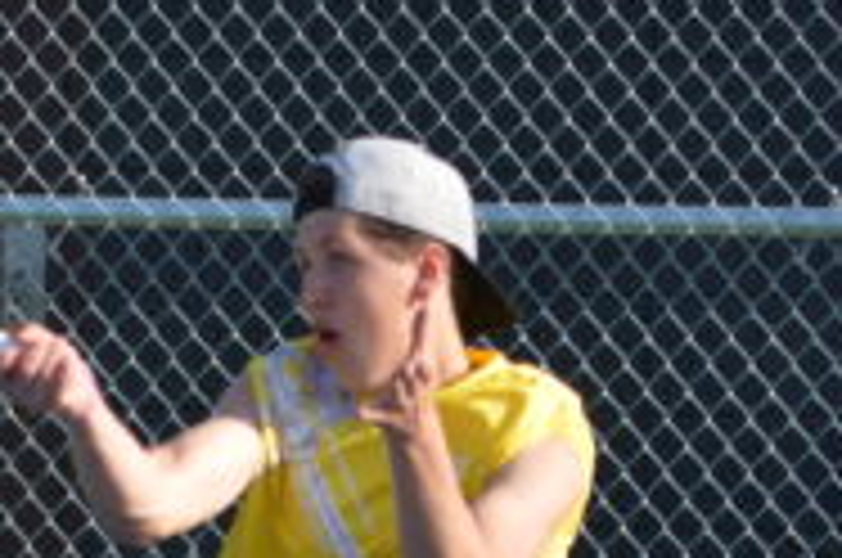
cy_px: 940
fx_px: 24703
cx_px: 176
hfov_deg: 2.0
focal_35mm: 1058
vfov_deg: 1.3
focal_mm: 175
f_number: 5.3
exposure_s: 1/800
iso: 400
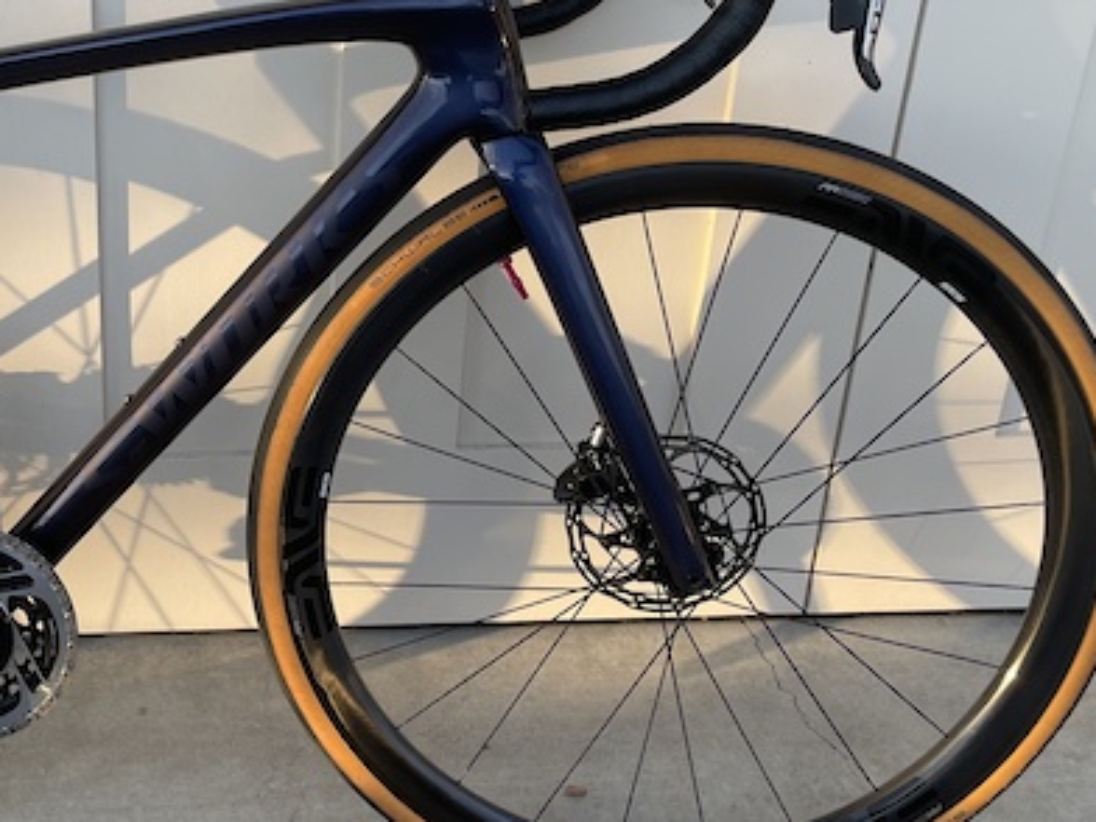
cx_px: 123
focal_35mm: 53
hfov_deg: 34.3
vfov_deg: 27.4
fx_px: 1678
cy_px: 299
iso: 32
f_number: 1.6
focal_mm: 4.2
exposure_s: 1/272
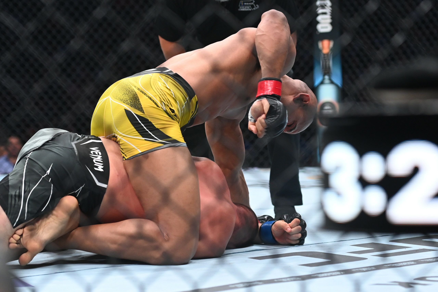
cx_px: 219
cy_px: 146
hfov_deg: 22.1
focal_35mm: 92
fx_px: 1119
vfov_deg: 14.9
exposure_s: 1/1000
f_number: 3.5
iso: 3200
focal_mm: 92
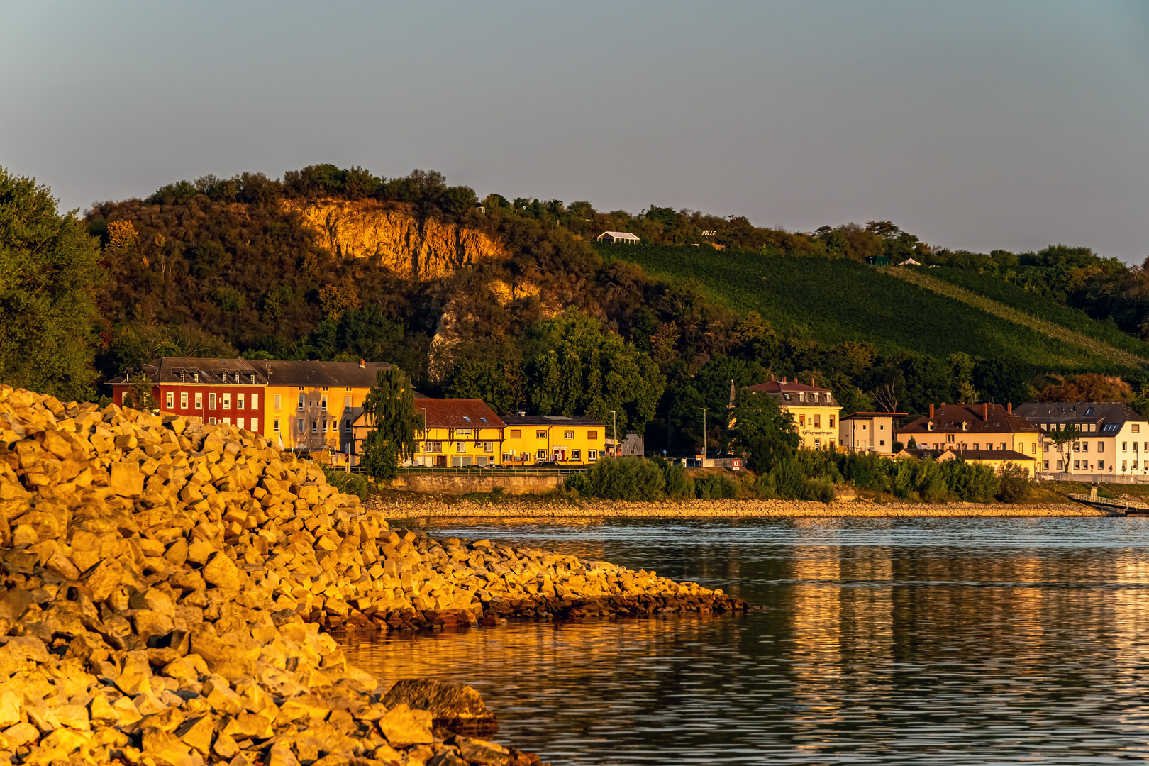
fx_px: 5936
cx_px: 574
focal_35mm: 186
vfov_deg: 7.4
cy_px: 383
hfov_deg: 11.1
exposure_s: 1/60
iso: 320
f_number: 10
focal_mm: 124.3
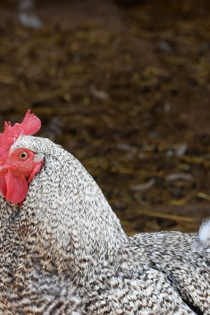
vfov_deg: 6.8
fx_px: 2635
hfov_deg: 4.6
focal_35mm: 301
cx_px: 150
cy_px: 278
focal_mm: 110
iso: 400
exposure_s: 1/200
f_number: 7.1
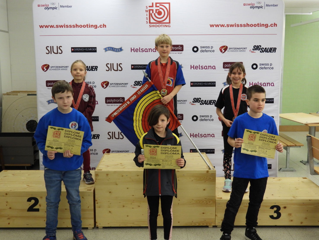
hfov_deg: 43.9
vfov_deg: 33.6
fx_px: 396
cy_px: 120
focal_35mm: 43
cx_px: 160
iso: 320
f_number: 3.2
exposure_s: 1/30
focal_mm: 7.7
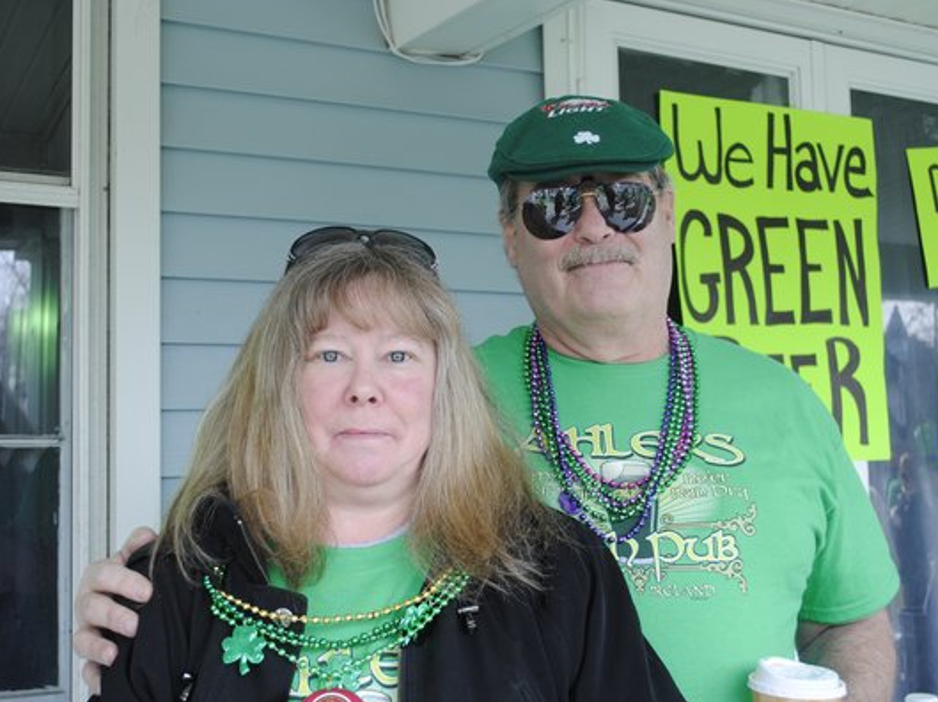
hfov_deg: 38.9
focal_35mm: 49
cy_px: 351
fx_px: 1327
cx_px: 465
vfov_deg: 29.6
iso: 200
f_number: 5.6
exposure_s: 1/125
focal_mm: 30
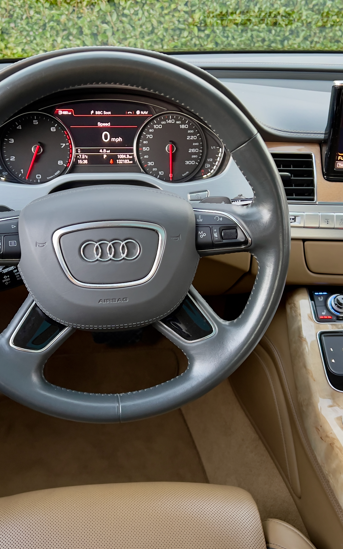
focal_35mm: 37
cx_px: 157
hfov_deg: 34.4
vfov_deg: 52.7
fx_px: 553
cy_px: 276
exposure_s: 1/60
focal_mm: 5.7
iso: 400
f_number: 1.5
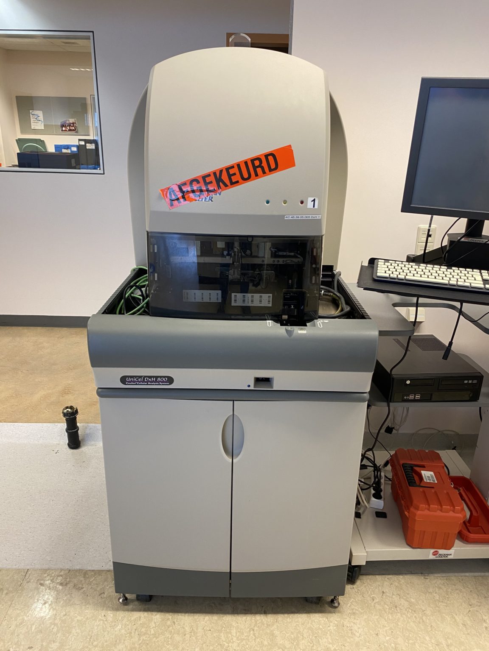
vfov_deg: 67.3
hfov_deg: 53.1
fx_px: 490
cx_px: 244
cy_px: 326
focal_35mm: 26
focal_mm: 4.25
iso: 125
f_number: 1.8
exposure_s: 1/50
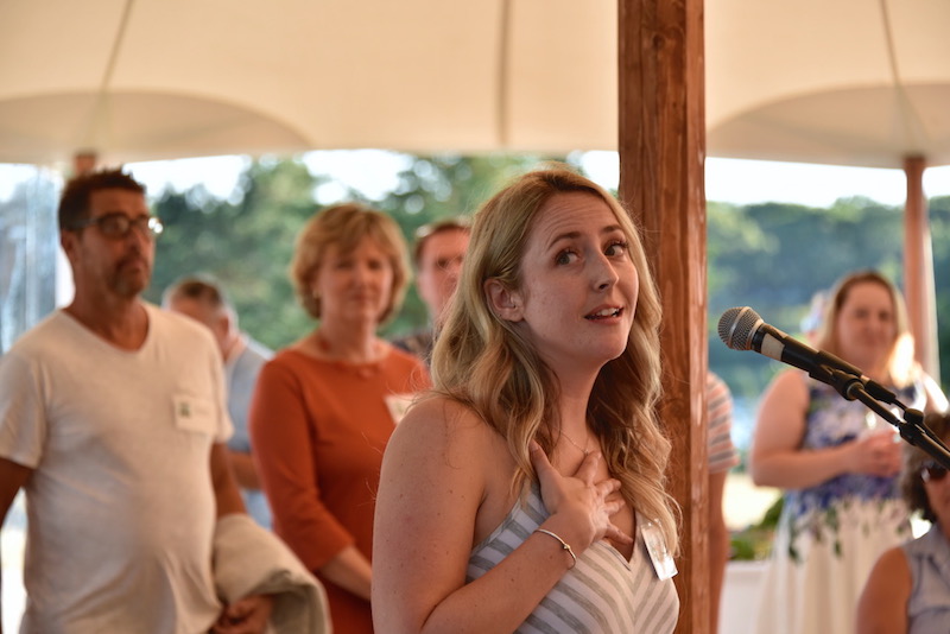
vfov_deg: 9.5
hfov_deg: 14.1
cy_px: 317
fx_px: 3828
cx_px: 475
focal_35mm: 145
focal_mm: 145
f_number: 5.6
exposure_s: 1/160
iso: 250
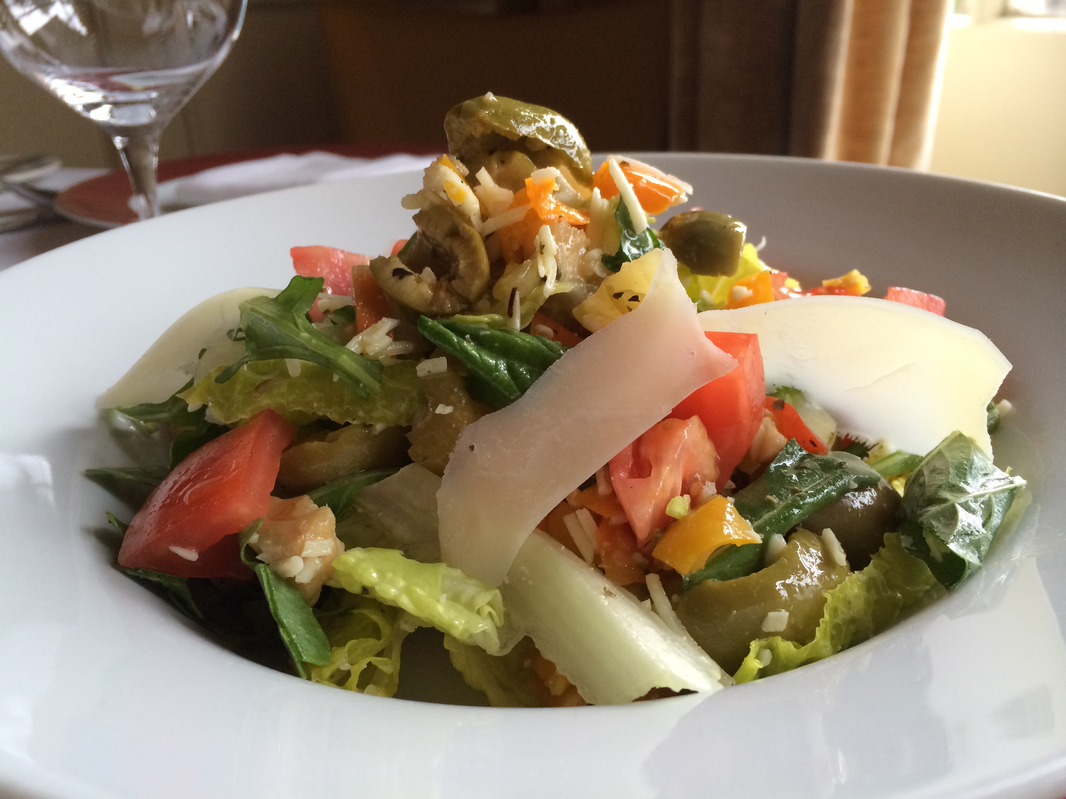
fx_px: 924
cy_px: 400
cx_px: 533
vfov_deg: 46.8
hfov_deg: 60.0
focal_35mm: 30
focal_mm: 4.12
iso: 50
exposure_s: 1/30
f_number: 2.2
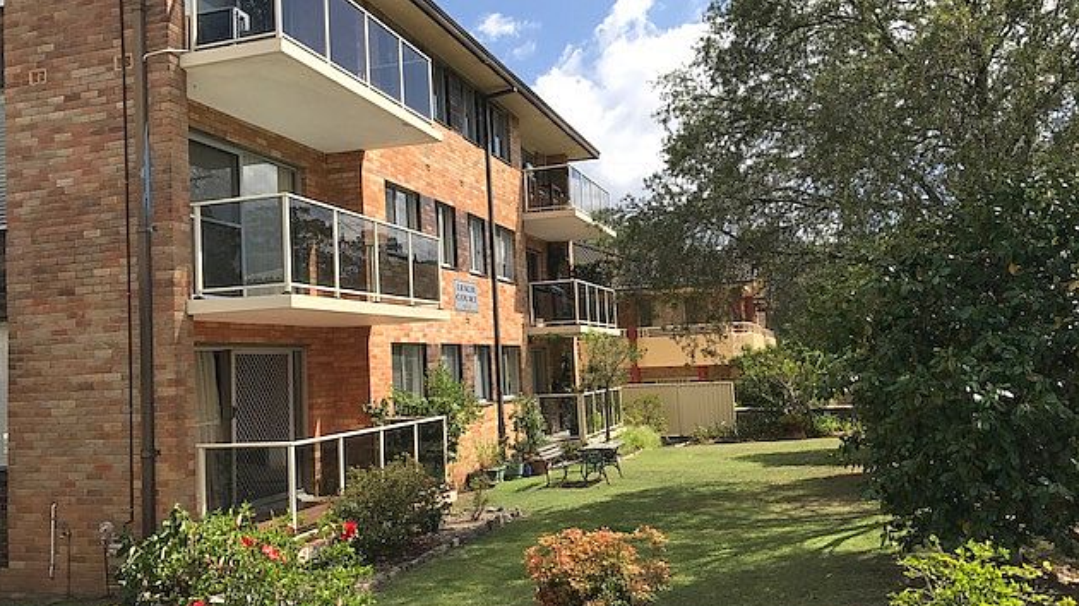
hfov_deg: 62.6
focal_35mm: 31
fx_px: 887
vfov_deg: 37.7
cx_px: 533
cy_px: 300
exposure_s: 1/1842
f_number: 1.8
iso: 20
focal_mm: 3.99
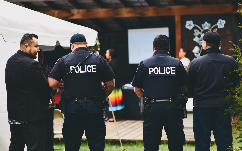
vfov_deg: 15.0
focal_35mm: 87
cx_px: 121
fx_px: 574
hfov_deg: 23.8
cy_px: 79
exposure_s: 1/320
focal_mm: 85
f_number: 2.5
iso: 100
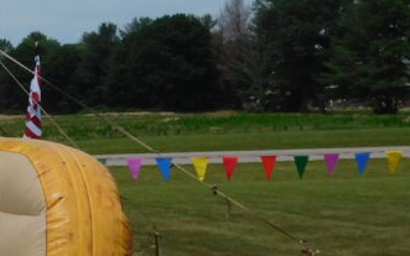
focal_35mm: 118
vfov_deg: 11.1
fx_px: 1319
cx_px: -220
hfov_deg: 16.1
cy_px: 35
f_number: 7
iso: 125
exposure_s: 1/800
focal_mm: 6.3
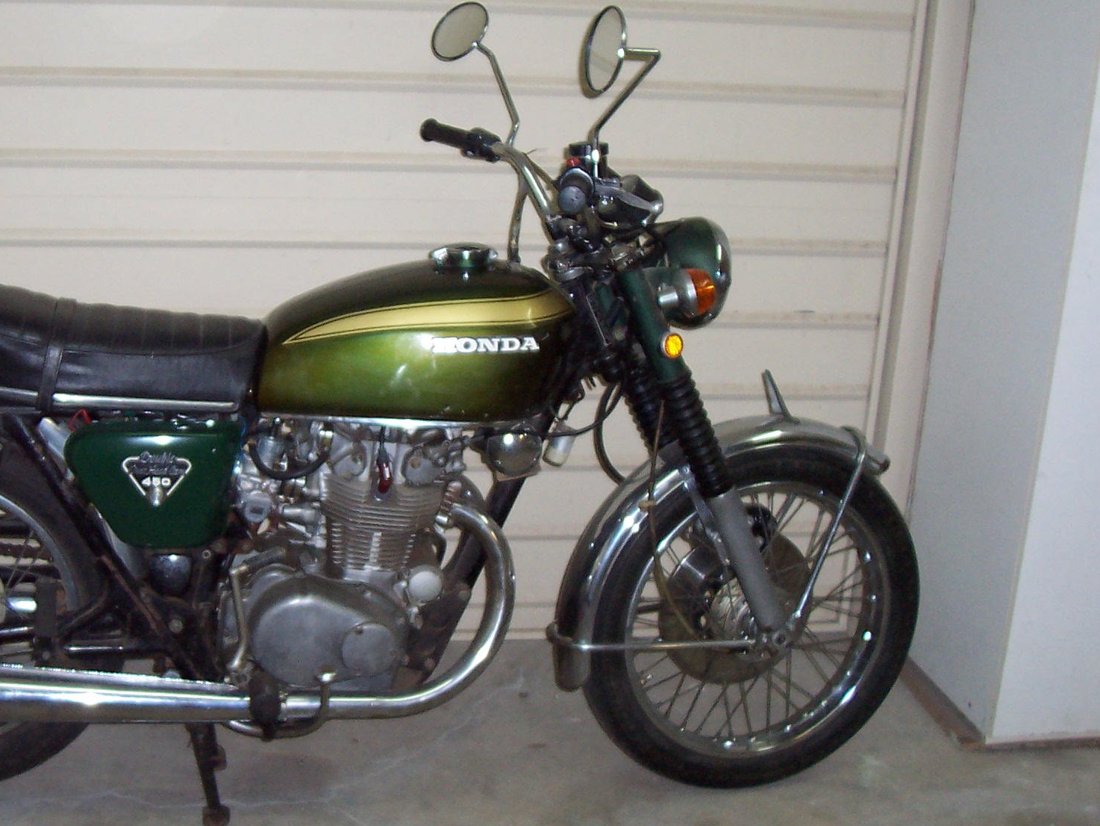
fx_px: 1621
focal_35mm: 51
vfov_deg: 28.6
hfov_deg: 37.0
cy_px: 442
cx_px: 357
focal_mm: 5.6
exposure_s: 1/60
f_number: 2.8
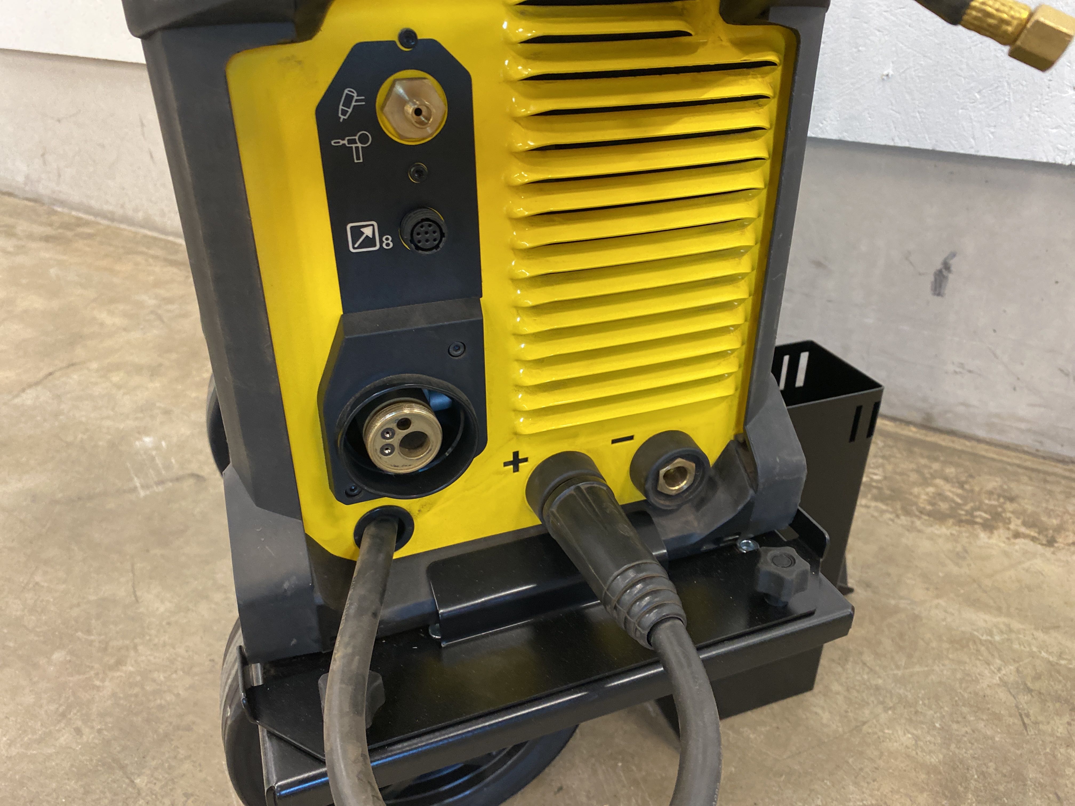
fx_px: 807
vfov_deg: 53.1
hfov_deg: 67.3
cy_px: 403
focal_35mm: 26
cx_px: 538
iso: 250
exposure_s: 1/60
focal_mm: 4.25
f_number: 1.8
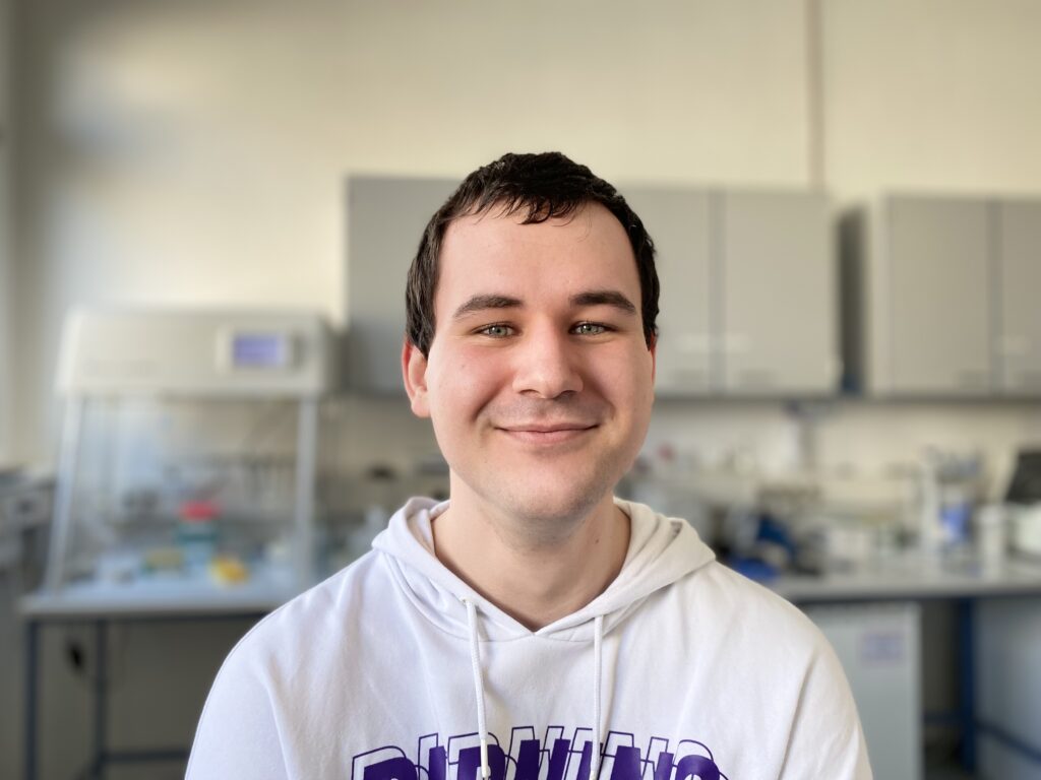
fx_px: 782
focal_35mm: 26
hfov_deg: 67.3
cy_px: 390
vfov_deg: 53.1
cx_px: 520
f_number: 1.8
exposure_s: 1/121
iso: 100
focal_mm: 4.25
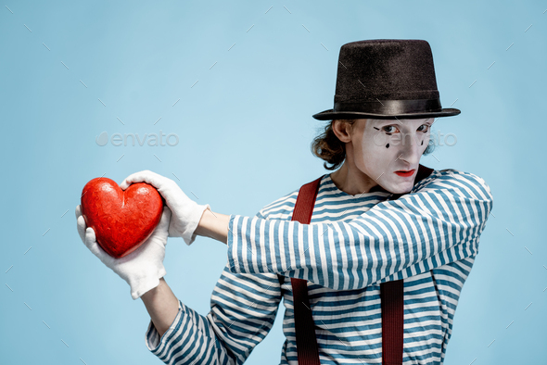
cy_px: 182
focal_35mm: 85
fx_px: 1292
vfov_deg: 16.1
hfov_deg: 23.9
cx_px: 274
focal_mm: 85
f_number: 4
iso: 125
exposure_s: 1/200
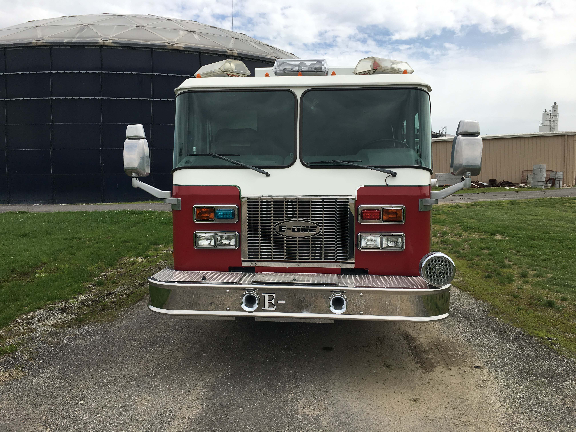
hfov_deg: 61.7
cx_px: 288
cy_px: 216
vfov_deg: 48.2
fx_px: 483
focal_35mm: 29
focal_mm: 4.15
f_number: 2.2
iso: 25
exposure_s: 1/1789
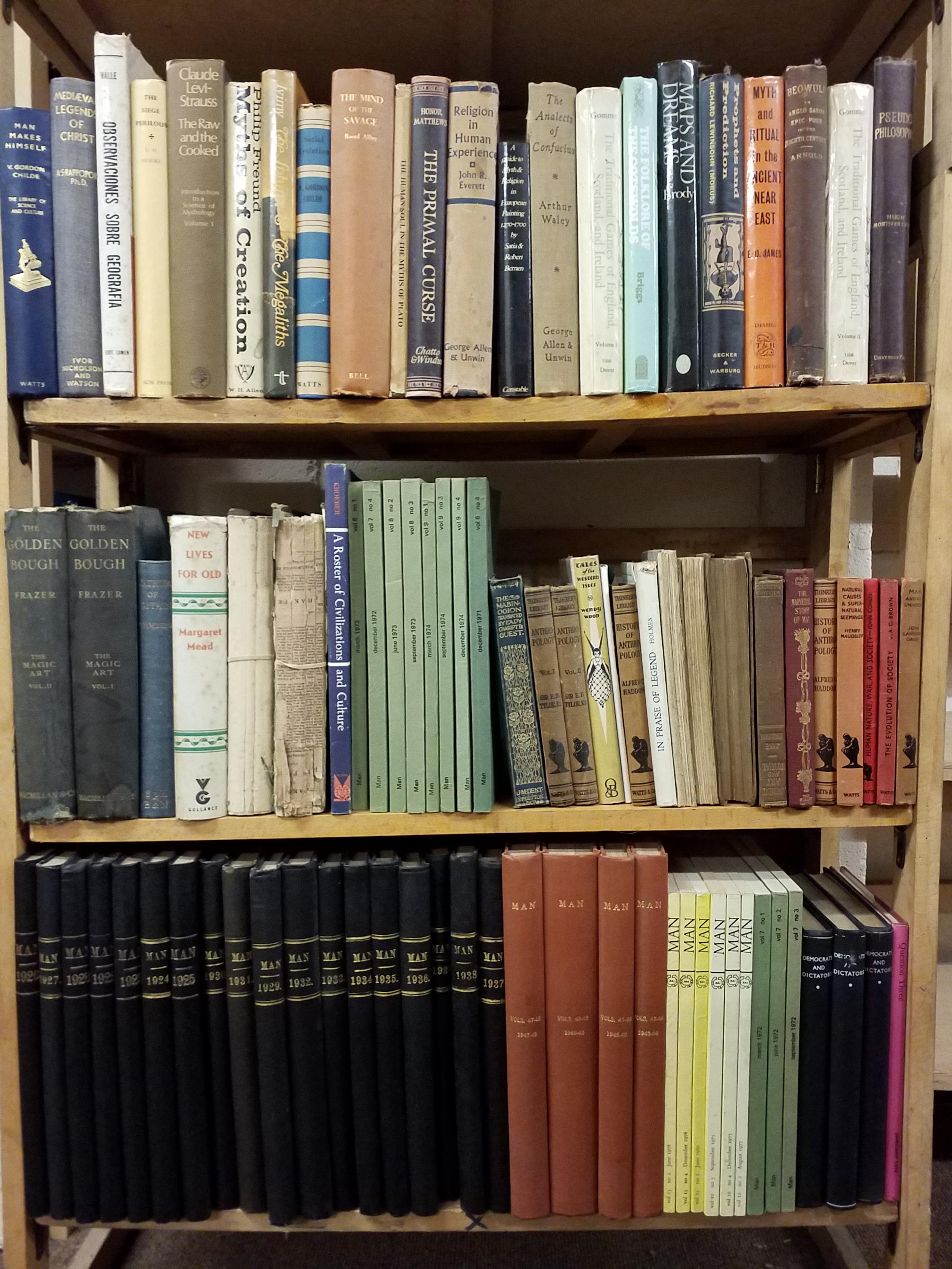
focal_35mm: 27
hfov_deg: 51.4
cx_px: 476
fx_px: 990
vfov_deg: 65.3
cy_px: 634
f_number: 1.9
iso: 320
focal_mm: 3.6
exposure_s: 1/25
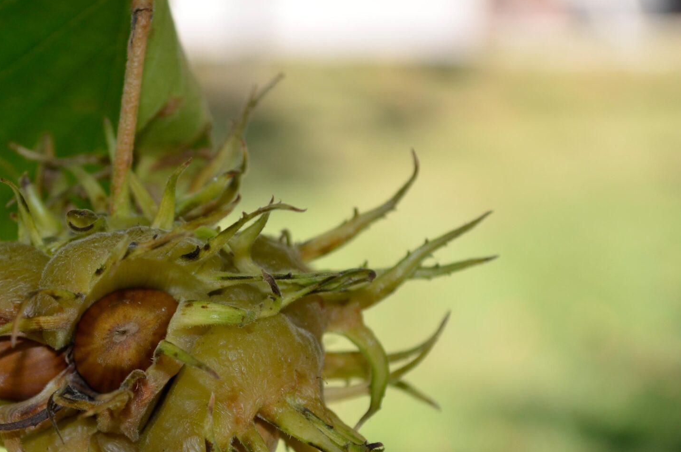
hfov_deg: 13.9
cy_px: 350
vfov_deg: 9.3
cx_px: 103
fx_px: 2773
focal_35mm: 147
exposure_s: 1/200
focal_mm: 55
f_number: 5.6
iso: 180
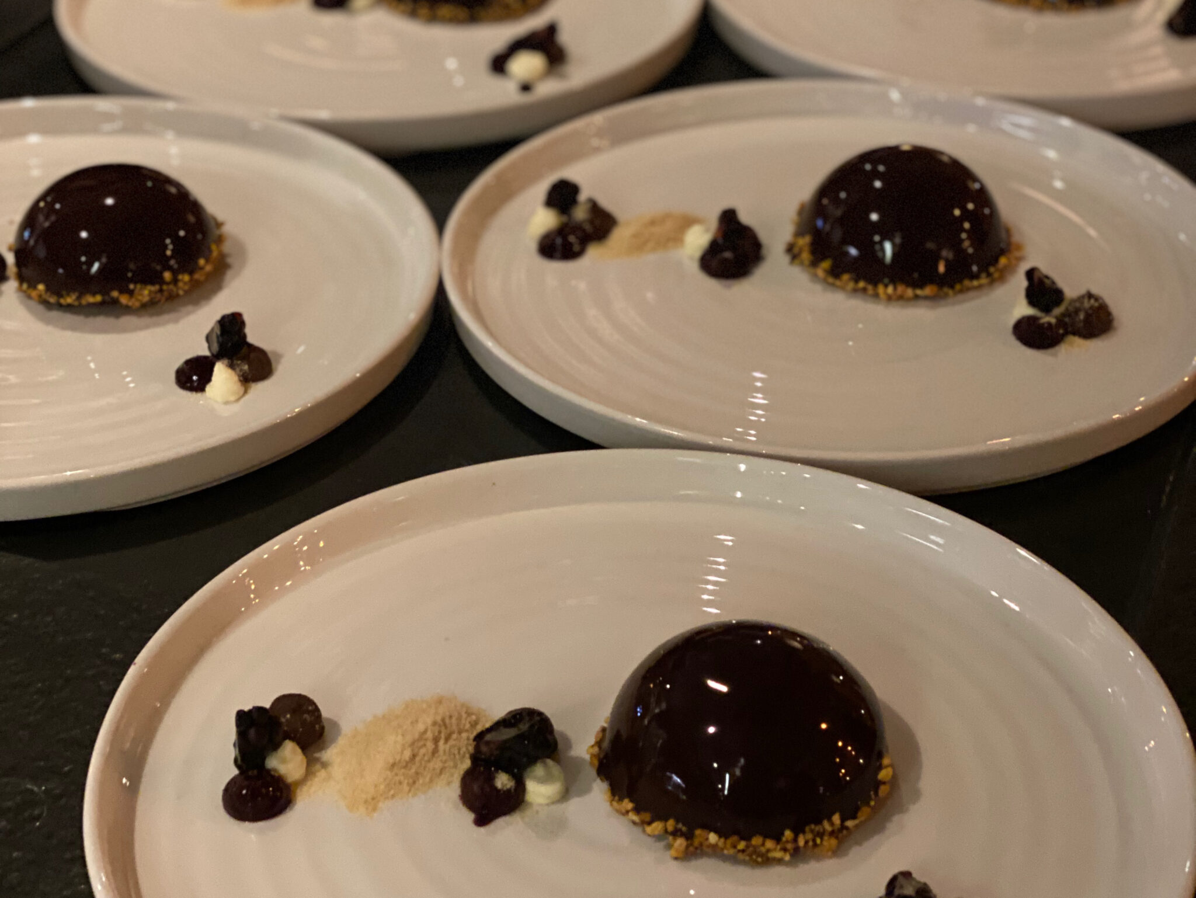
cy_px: 449
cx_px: 598
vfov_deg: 28.1
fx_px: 1797
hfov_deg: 36.8
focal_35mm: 52
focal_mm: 6
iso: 400
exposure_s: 1/14
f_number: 2
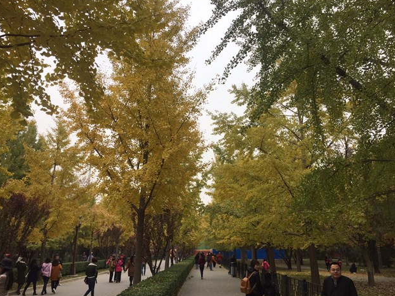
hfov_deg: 60.0
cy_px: 149
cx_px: 192
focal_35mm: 30
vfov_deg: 46.8
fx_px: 342
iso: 32
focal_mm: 4.15
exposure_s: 1/395
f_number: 2.2
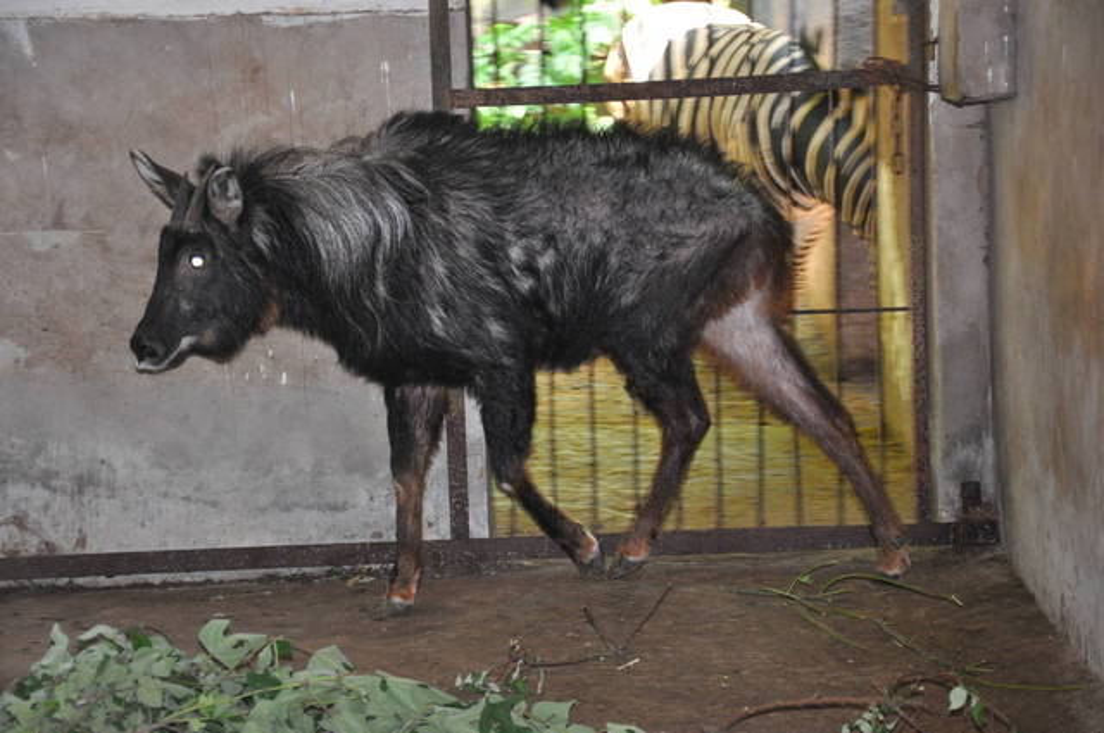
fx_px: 3216
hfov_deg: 19.5
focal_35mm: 105
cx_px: 552
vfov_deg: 13.0
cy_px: 366
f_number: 5.3
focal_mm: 70
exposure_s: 1/60
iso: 800
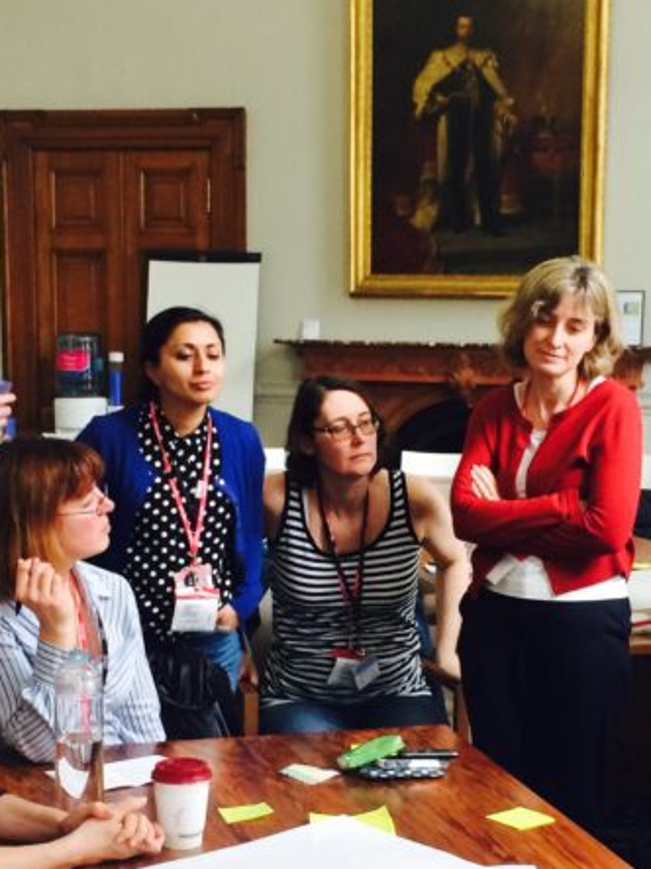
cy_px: 585
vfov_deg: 28.8
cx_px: 384
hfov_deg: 21.9
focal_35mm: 67
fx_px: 1681
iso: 100
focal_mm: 4.15
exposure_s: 1/30
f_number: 2.2
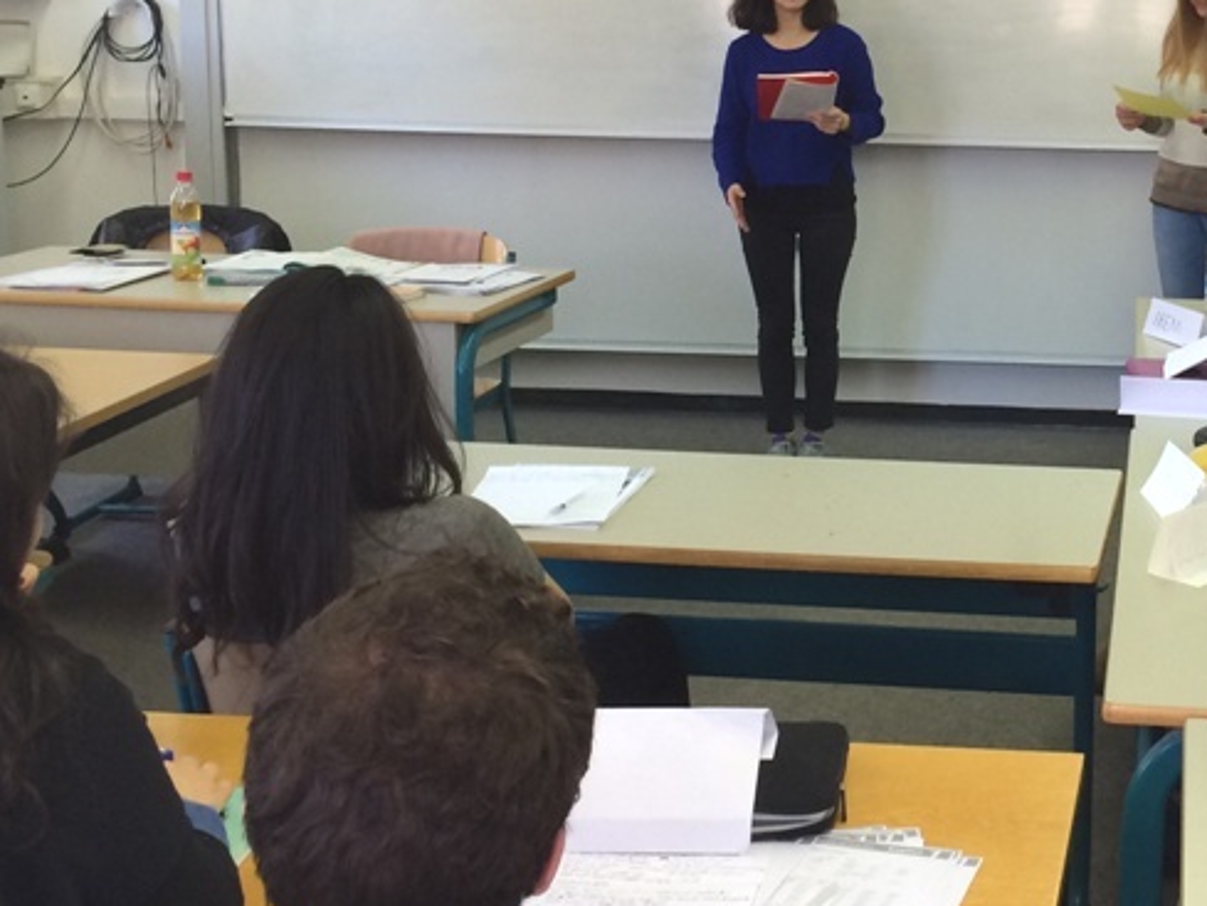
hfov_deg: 29.2
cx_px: 1051
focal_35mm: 64
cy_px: 275
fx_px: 2232
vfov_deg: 22.8
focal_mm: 4.12
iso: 40
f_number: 2.2
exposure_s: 1/30
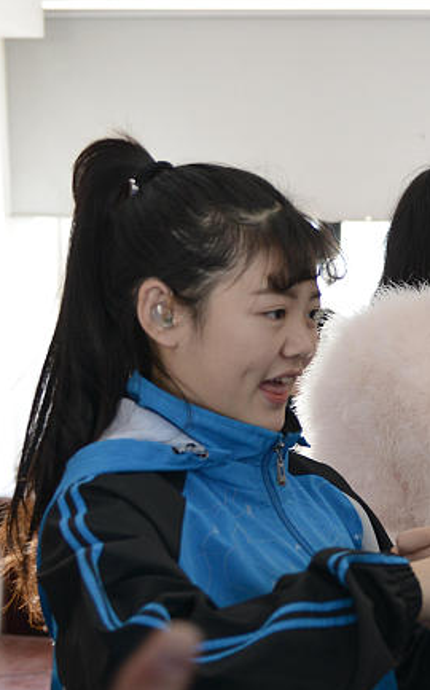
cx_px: 769
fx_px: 1540
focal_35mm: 82
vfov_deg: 24.9
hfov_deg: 14.1
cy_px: 544
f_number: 2.8
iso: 640
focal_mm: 29
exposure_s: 1/200
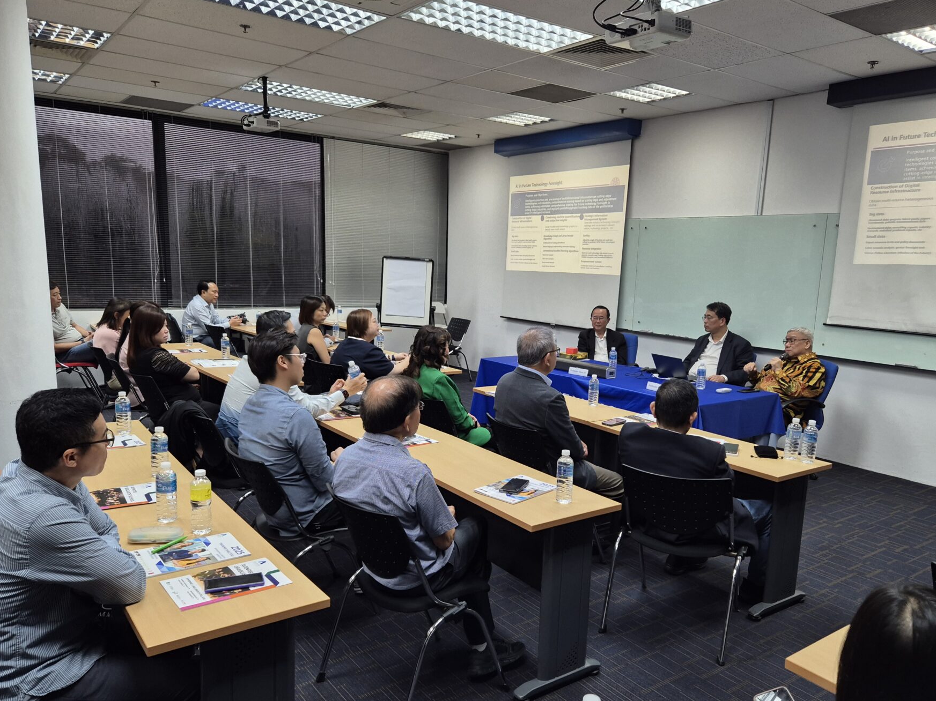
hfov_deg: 65.3
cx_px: 502
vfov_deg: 51.2
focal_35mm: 27
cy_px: 393
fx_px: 730
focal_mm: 5.4
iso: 160
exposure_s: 1/180
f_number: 1.8
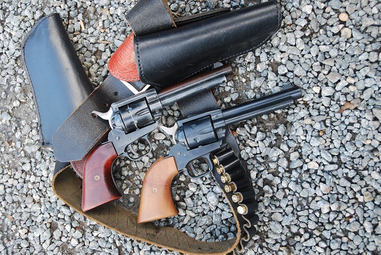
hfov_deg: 44.9
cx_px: 190
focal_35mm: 44
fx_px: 461
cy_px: 128
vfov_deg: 30.9
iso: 200
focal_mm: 29
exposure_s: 1/50
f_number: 4
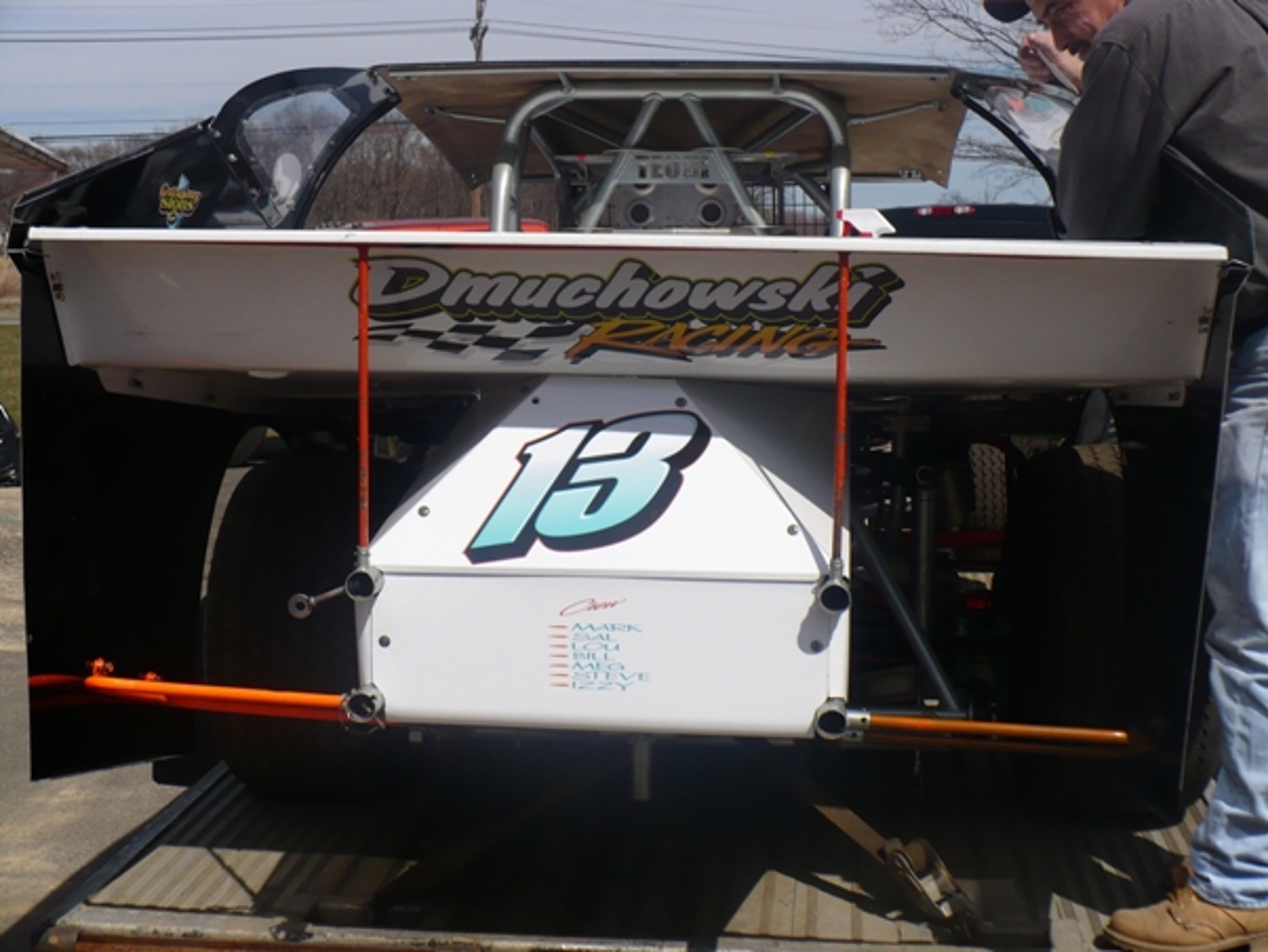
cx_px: 634
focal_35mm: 54
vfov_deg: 27.1
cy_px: 476
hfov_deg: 35.5
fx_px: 1979
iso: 100
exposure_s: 1/320
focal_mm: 8.9
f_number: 9
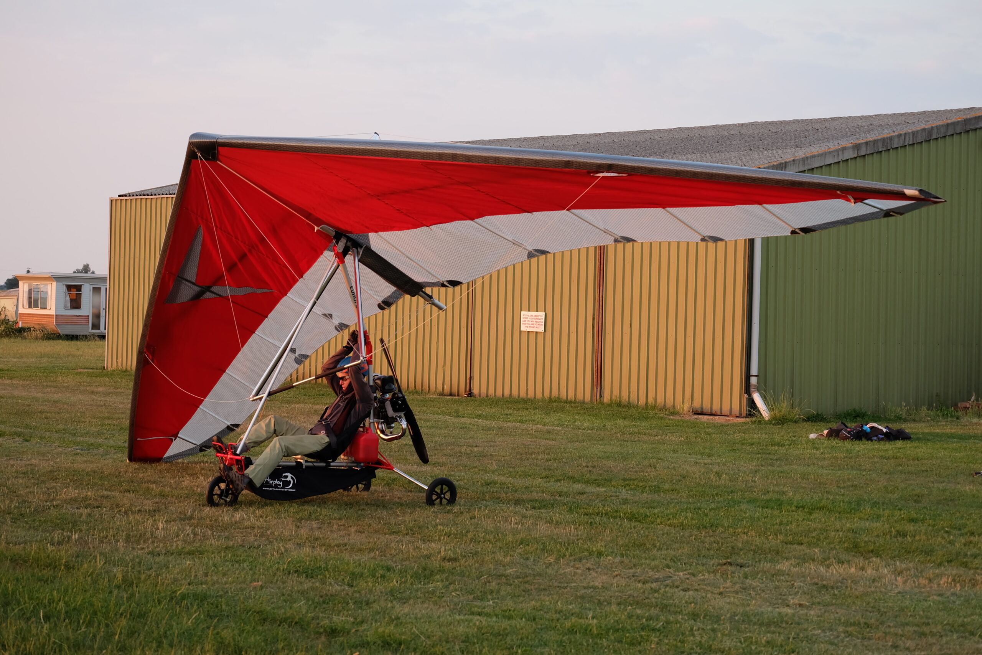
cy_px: 328
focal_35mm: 75
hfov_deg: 27.0
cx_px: 491
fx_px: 2046
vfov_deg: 18.2
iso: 400
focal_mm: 50
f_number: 4.5
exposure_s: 1/105
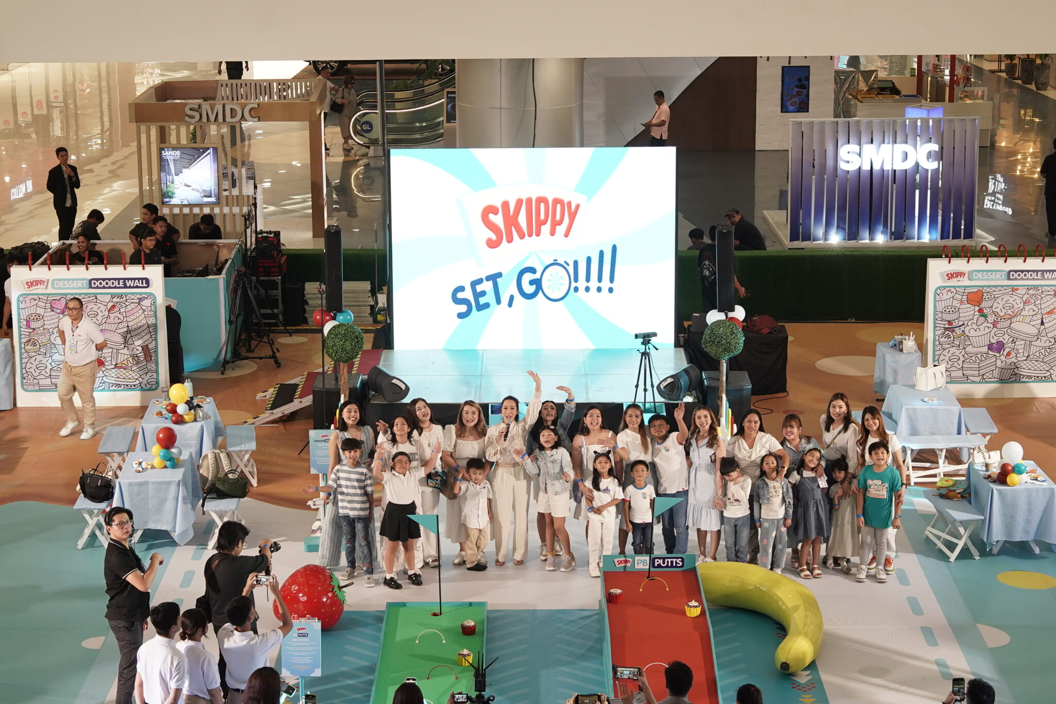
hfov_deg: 27.0
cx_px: 528
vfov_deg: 18.2
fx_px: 2200
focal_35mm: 75
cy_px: 352
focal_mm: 50
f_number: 4.5
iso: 1250
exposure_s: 1/160
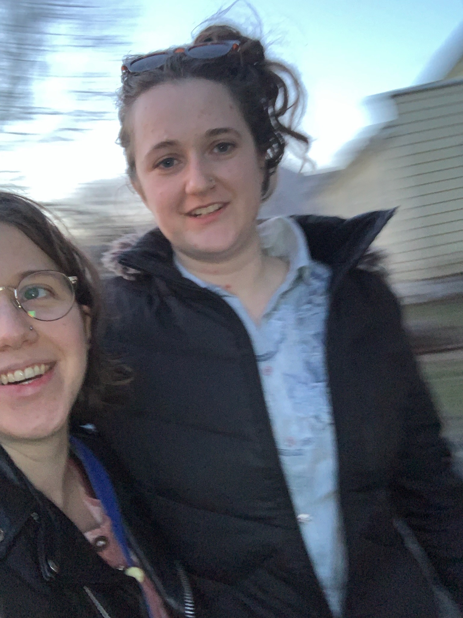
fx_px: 571
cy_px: 309
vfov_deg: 56.8
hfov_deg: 44.2
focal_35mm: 32
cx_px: 232
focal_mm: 2.87
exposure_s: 1/40
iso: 200
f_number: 2.2
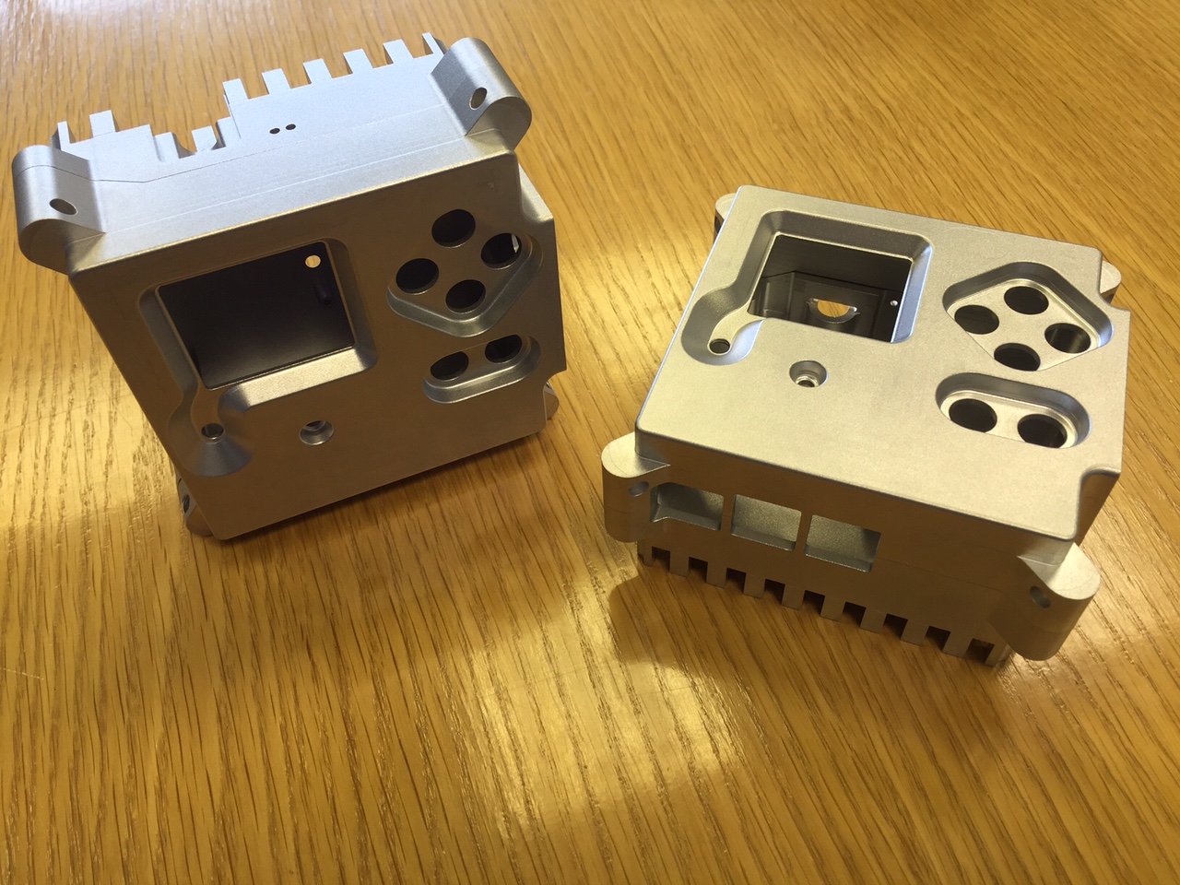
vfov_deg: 48.2
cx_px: 590
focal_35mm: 29
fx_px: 989
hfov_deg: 61.7
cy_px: 442
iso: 40
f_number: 2.2
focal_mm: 4.15
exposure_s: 1/60
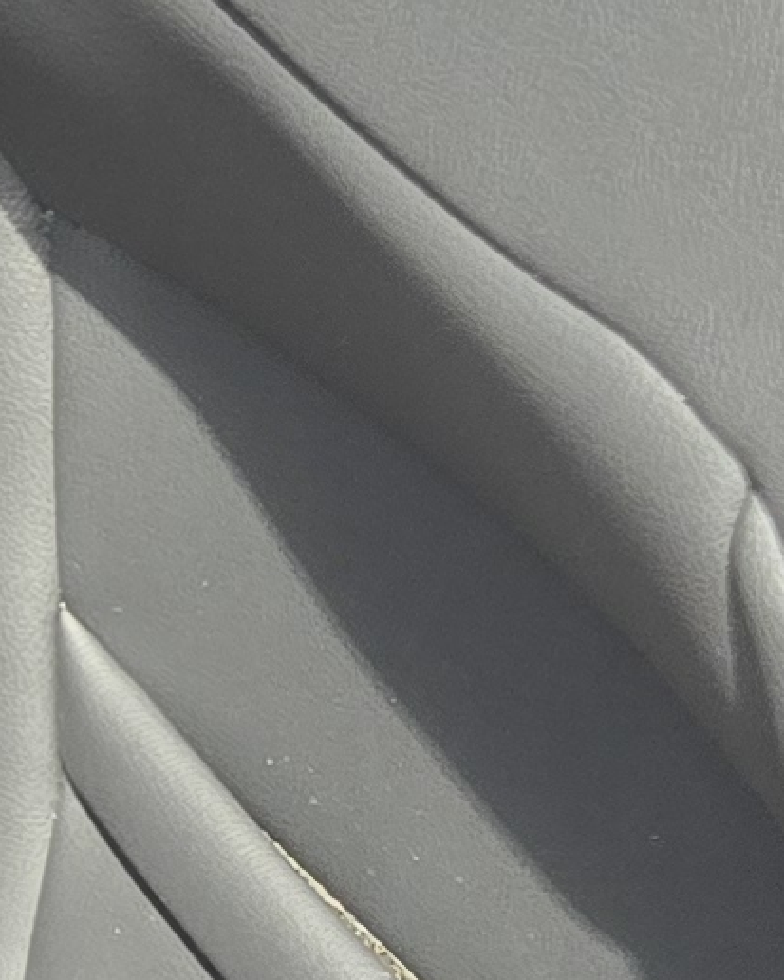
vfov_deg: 11.0
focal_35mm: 174
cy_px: 902
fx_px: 5045
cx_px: -2500
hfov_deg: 6.7
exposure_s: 1/180
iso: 80
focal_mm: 6.3
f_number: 1.7
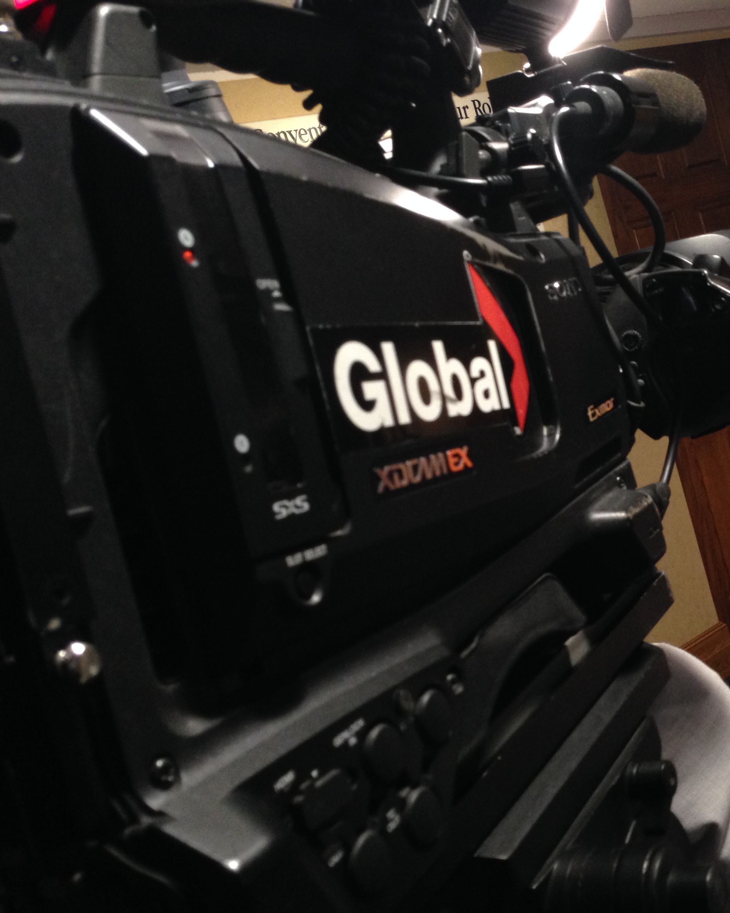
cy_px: 457
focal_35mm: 43
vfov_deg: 42.9
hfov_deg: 33.6
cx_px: 607
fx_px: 1161
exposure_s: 1/20
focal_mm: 4.12
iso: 200
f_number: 2.4
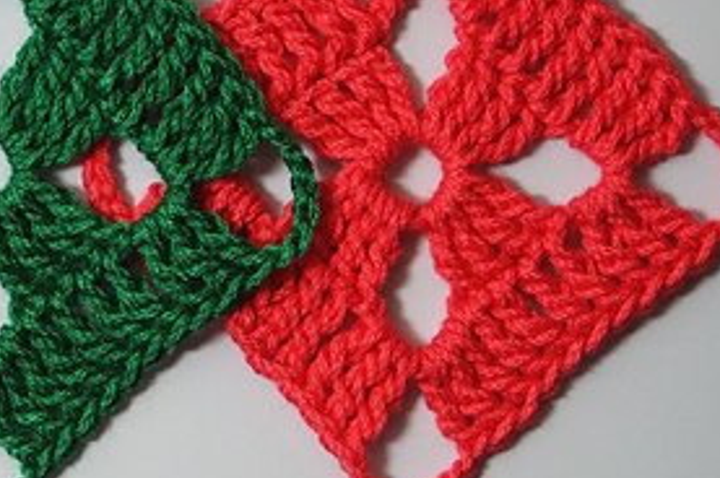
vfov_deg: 7.7
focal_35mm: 178
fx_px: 3556
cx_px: -49
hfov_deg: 11.4
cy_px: 177
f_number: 5.6
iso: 400
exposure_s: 1/80
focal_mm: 50
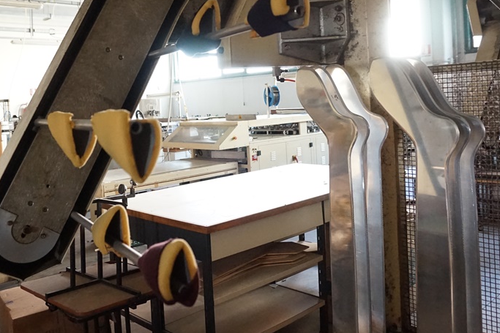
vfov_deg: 36.6
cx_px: 209
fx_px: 500
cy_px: 117
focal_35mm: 36
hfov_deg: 52.9
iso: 3200
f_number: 3.5
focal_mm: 16
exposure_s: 1/100
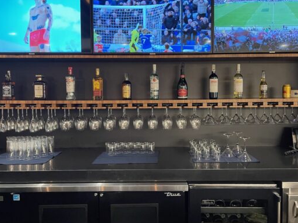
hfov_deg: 58.3
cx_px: 155
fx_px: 267
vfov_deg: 45.4
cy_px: 103
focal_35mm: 31
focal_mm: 5.1
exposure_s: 1/39
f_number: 1.6
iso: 500
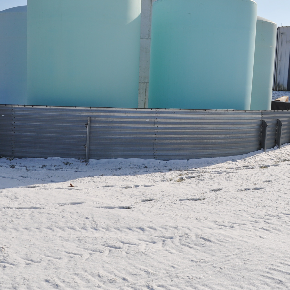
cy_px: 155
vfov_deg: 35.3
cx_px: 99
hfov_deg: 35.0
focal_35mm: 48
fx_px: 455
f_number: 10
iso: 200
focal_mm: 22
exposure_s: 1/500
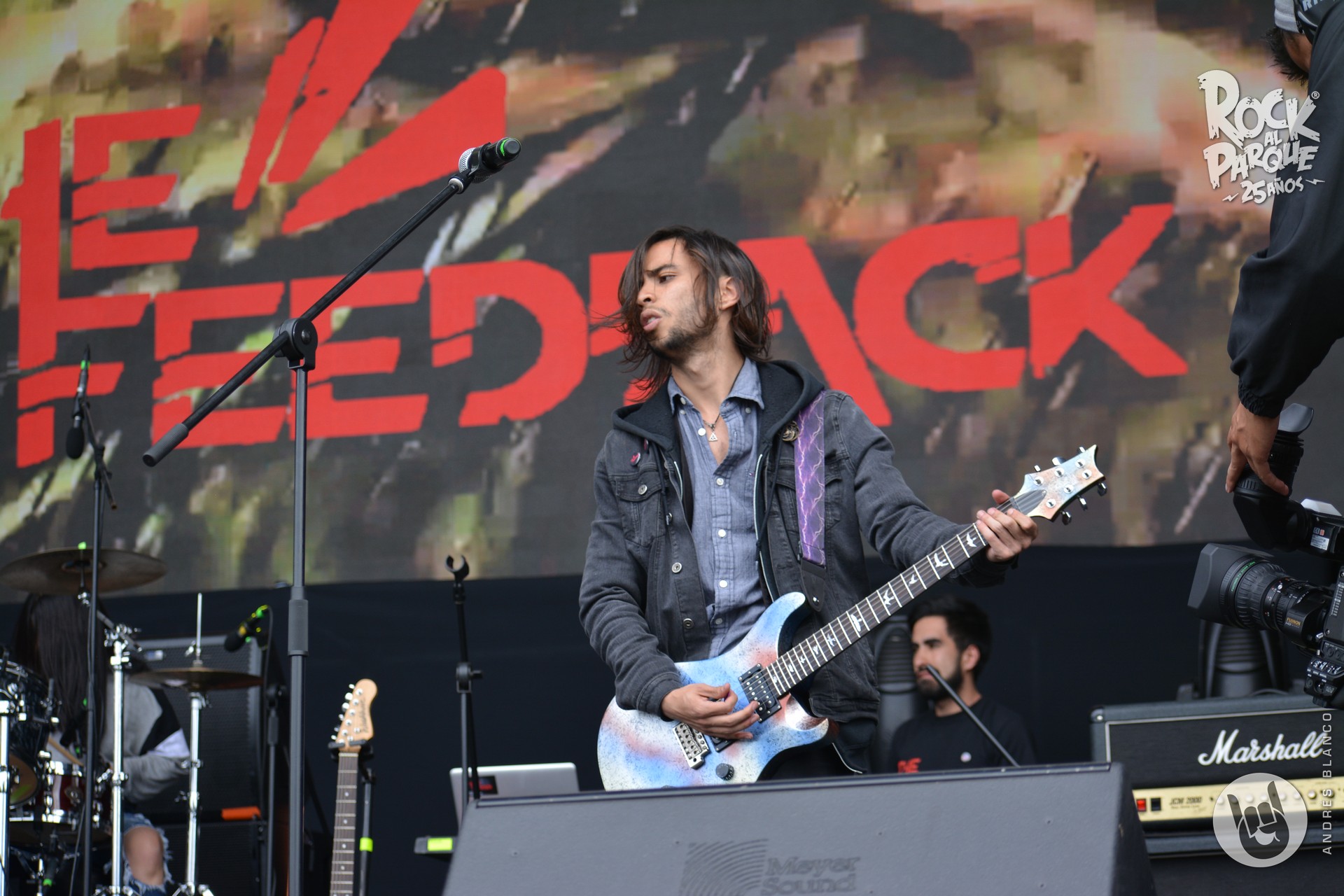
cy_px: 448
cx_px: 672
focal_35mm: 105
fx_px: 3920
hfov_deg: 19.5
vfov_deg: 13.0
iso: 200
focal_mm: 70
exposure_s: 1/320
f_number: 4.5
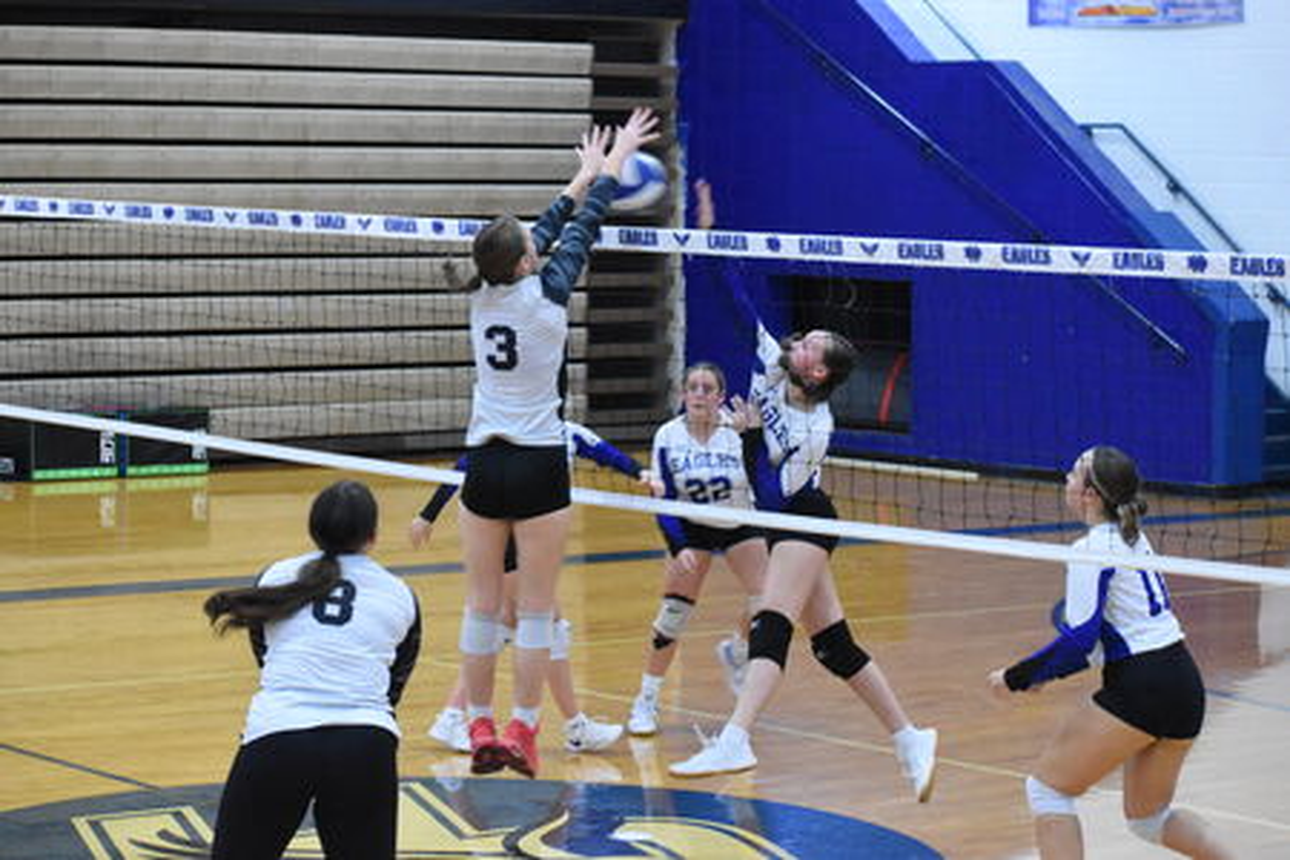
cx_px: 645
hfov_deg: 18.9
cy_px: 430
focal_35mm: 108
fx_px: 3870
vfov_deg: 12.7
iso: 6400
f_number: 5.6
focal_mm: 72
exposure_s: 1/200
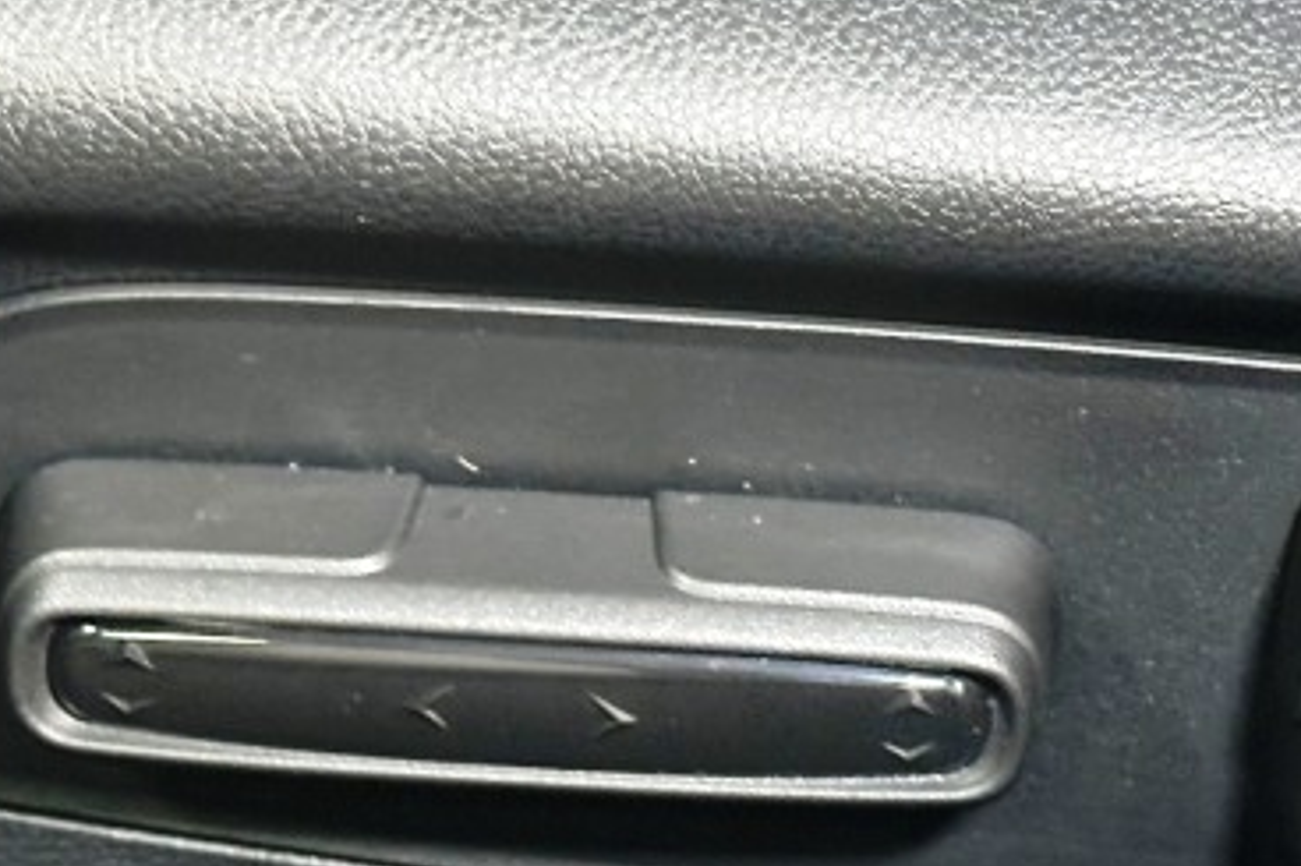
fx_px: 5021
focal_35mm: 139
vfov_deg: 9.9
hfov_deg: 14.7
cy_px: 435
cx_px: 1025
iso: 640
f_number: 1.78
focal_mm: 6.86
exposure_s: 1/30
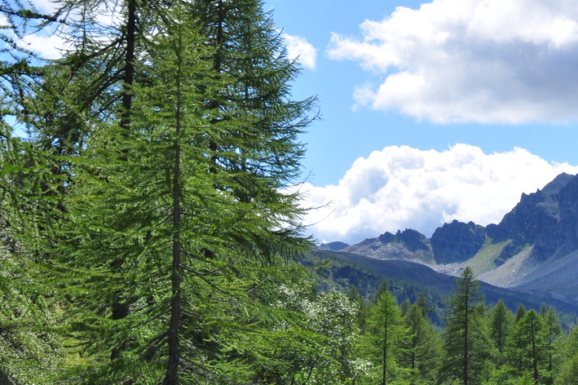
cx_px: 622
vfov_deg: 12.4
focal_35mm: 110
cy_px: 330
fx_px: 1765
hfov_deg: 18.0
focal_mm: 32
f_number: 10
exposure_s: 1/320
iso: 200
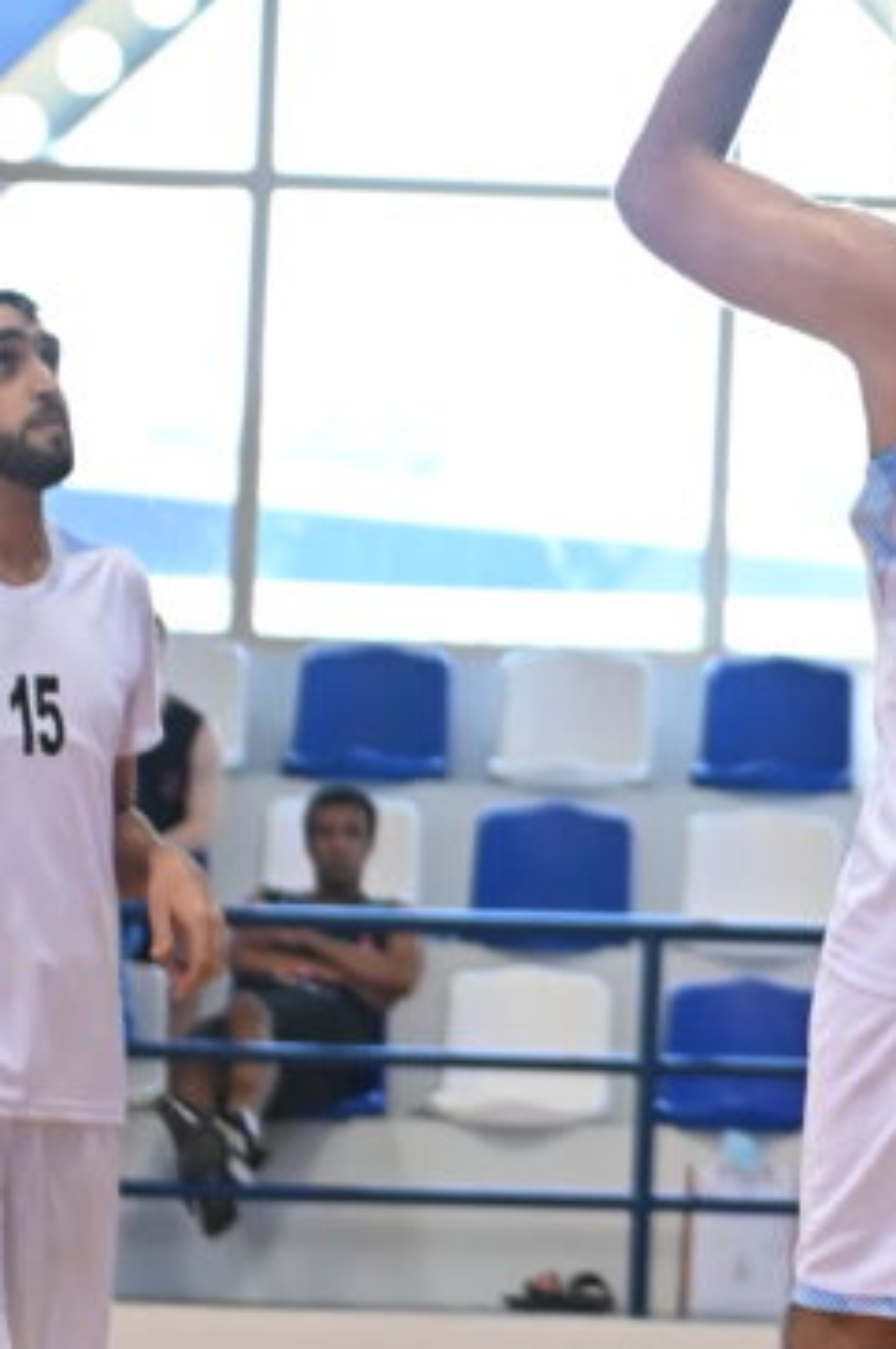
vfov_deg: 9.3
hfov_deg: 6.1
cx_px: 1333
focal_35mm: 222
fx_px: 8303
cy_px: 256
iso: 3200
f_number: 2.8
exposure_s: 1/800
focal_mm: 70
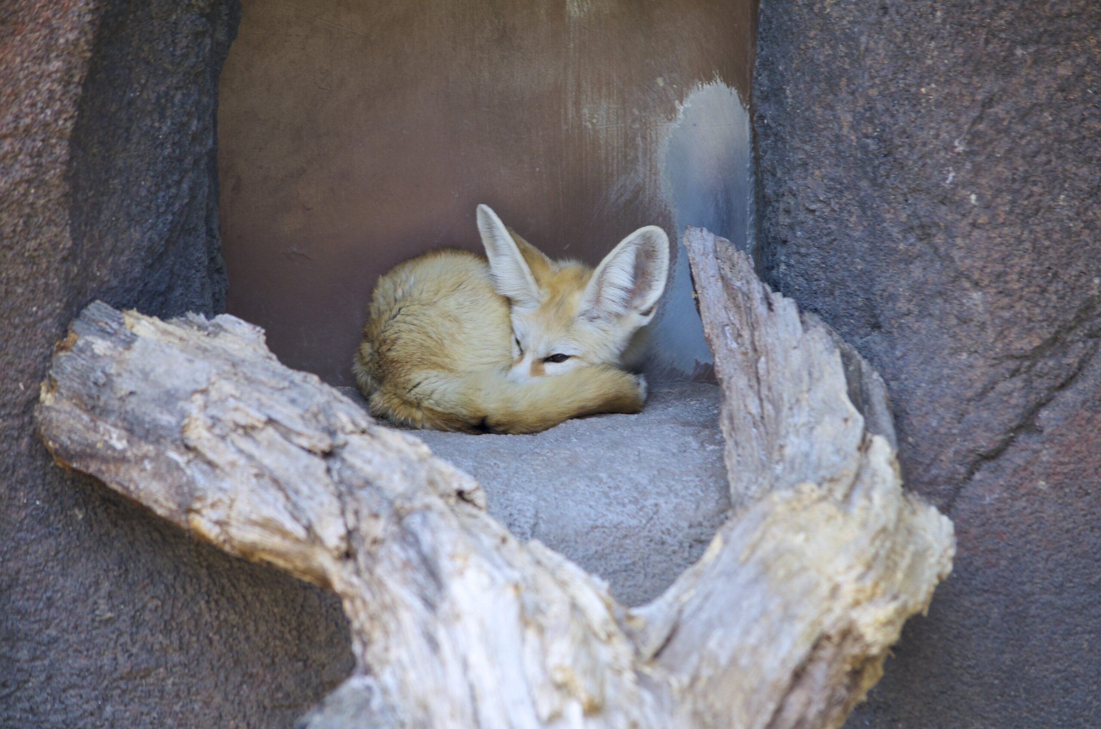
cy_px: 364
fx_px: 6181
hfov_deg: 10.2
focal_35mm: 202
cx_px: 550
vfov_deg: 6.8
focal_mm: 135
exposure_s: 1/50
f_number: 5
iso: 100
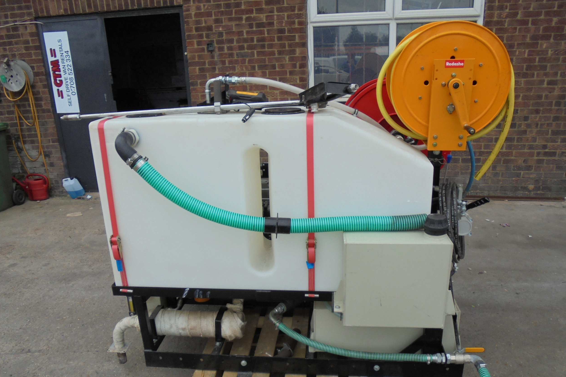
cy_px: 218
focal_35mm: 28
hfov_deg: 65.5
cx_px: 280
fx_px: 440
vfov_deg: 46.2
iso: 100
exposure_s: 1/500
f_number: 3.5
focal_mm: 4.6
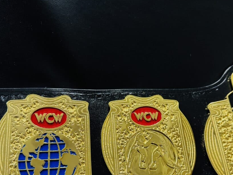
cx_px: 121
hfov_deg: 52.6
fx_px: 236
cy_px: 124
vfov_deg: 39.9
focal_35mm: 35
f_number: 1.78
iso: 200
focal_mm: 6.76
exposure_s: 1/50
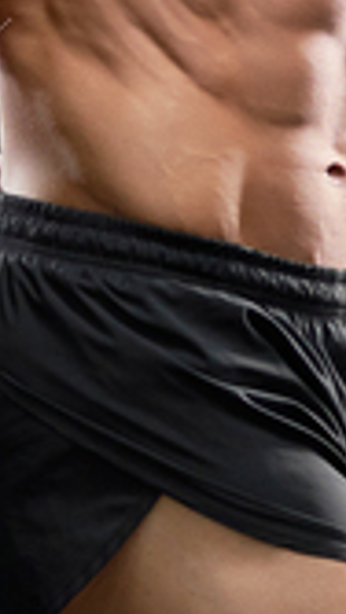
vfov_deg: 4.6
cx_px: 162
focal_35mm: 471
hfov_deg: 2.6
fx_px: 7678
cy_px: 373
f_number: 2.2
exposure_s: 1/160
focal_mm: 85
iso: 400
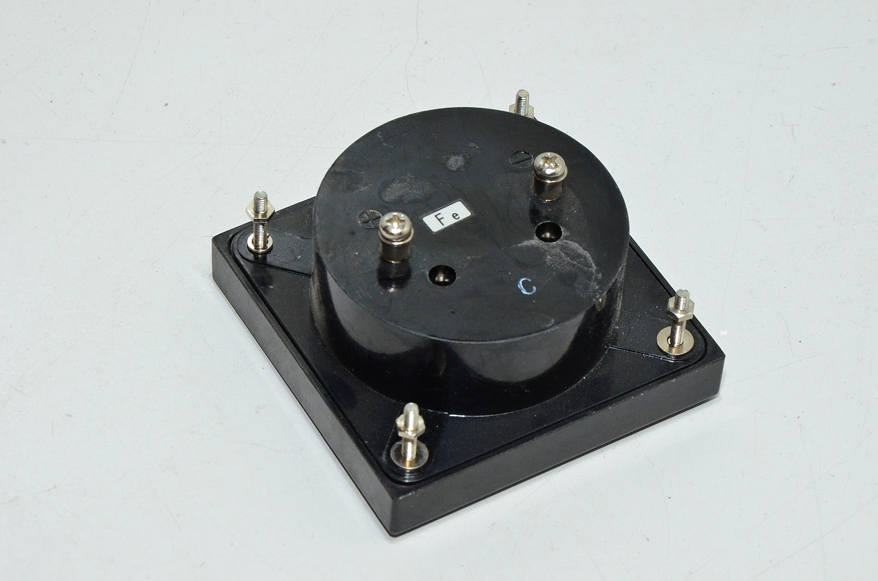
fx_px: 3833
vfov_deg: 8.7
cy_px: 290
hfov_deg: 13.1
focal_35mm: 158
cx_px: 439
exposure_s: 1/50
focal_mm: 105
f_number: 16
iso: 1600
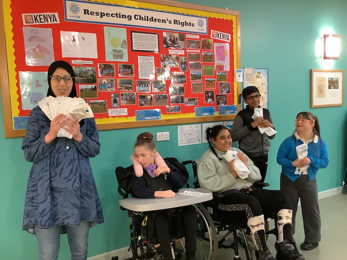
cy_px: 130
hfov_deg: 58.4
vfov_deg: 45.4
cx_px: 174
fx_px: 311
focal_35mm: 31
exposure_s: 1/33
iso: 250
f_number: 2.4
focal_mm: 3.3
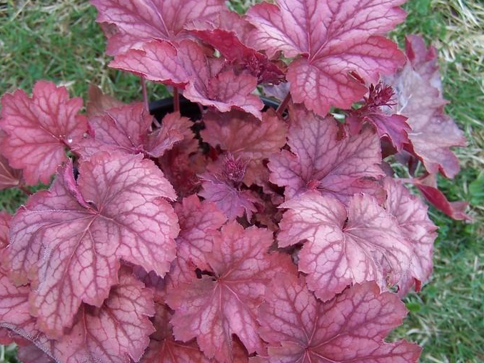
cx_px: 223
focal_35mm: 59
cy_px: 225
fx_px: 825
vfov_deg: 24.7
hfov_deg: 32.7
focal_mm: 6.7
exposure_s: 1/60
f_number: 2.8
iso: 80
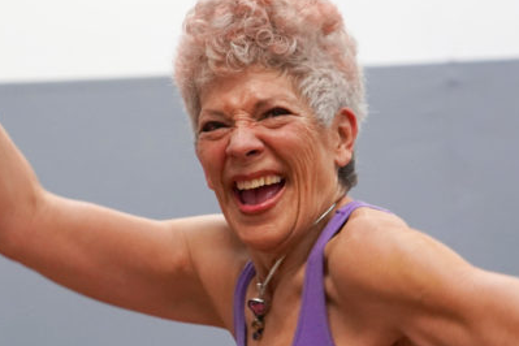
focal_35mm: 174
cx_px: 162
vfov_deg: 7.9
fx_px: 2508
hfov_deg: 11.8
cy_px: 237
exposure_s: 1/160
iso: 5000
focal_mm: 70
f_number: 4
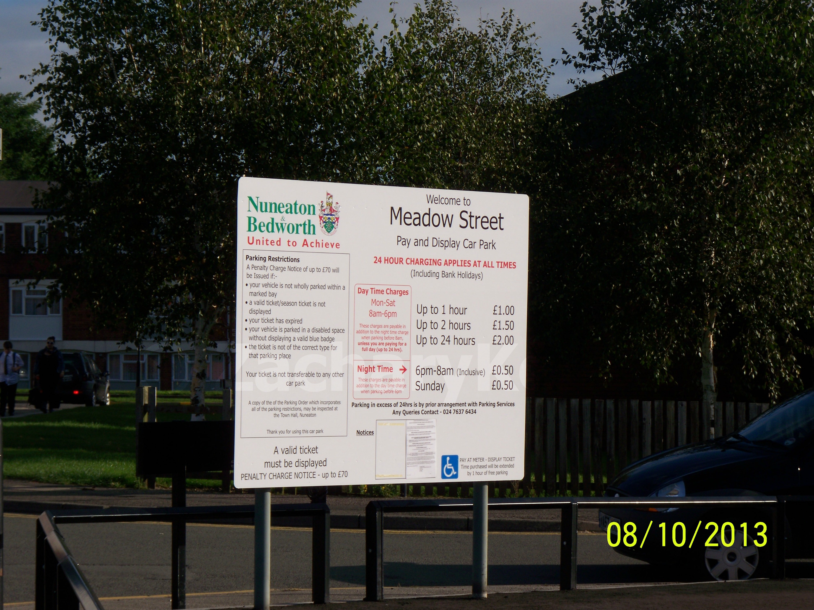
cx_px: 407
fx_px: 3222
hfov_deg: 14.4
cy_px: 305
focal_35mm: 137
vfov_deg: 10.8
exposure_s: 1/400
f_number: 8
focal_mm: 28.83
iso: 64
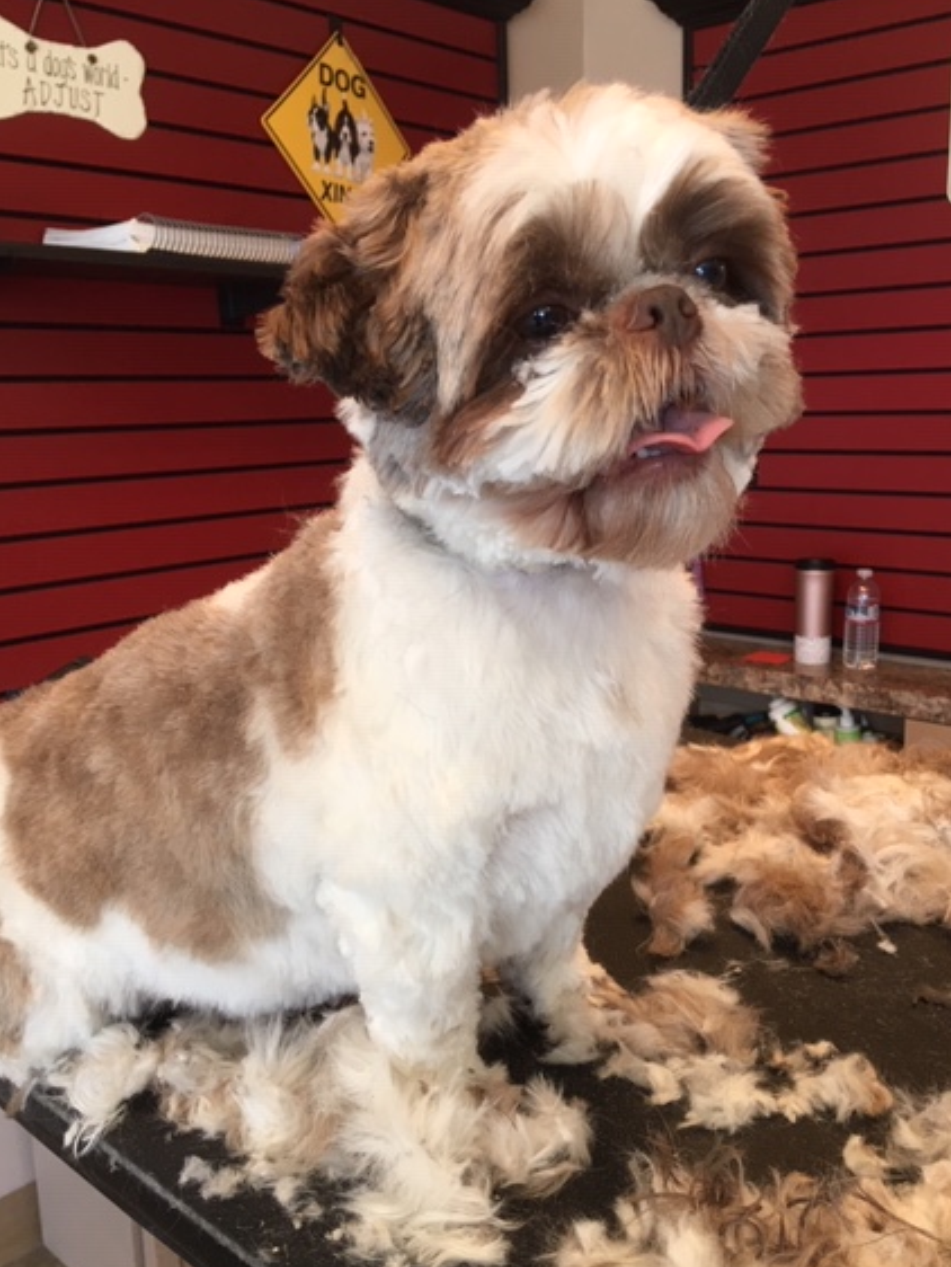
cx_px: 536
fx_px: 1208
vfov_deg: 55.3
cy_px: 645
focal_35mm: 33
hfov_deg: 42.9
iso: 25
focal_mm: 4.15
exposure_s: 1/15
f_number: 2.2
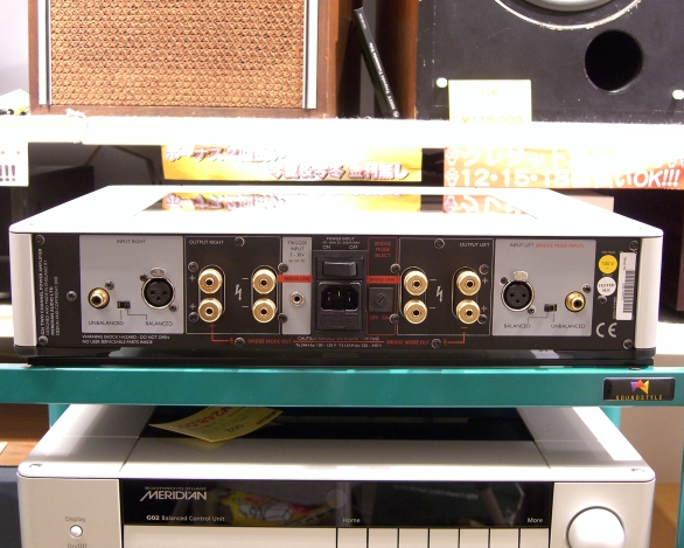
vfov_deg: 30.8
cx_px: 338
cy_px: 272
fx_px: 992
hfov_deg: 38.0
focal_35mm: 49
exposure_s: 1/6
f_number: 3.1
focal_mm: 9.5
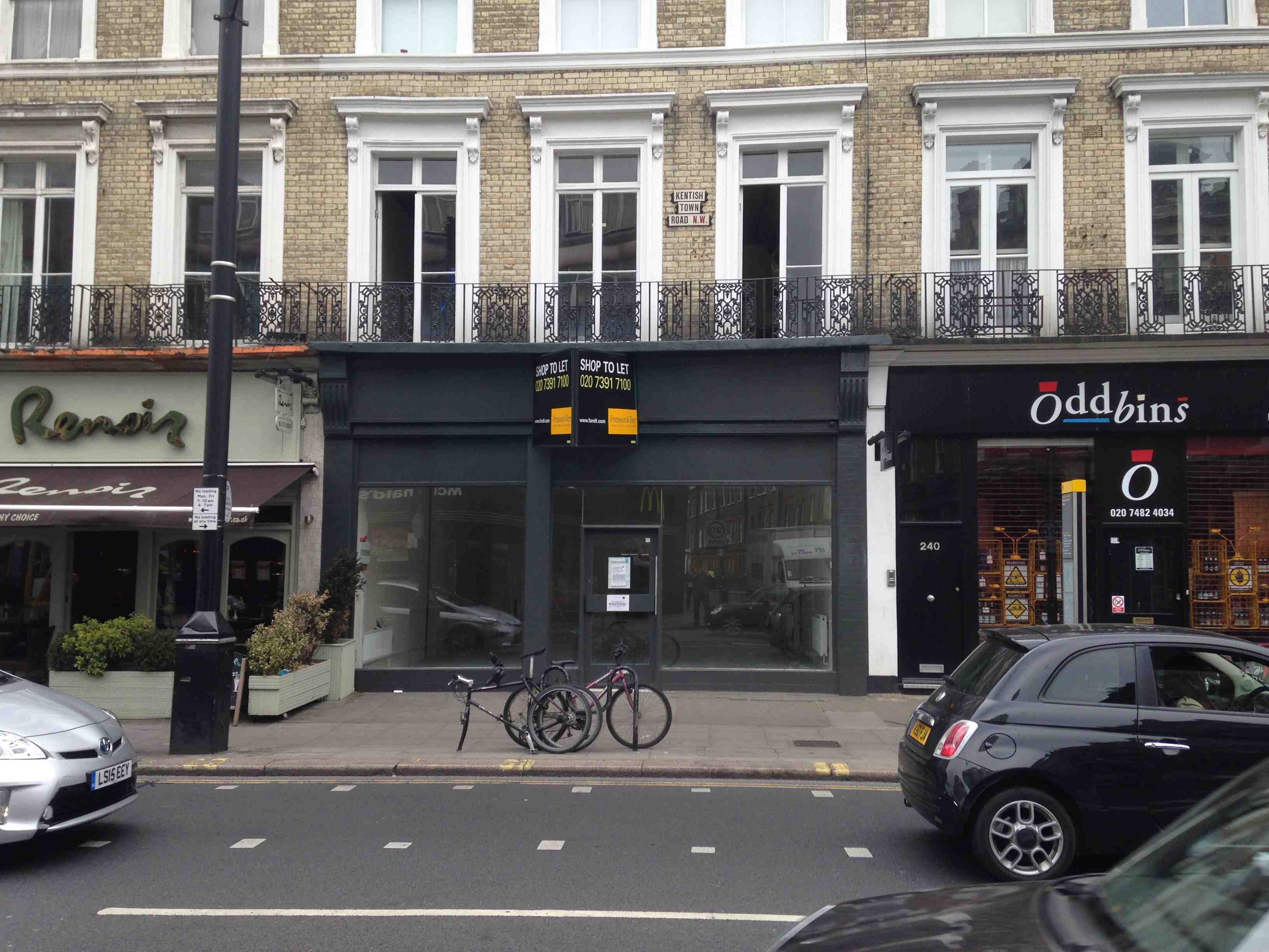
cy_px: 476
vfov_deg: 42.9
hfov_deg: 55.4
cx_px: 634
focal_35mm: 33
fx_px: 1210
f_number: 2.4
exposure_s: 1/401
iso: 50
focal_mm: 4.12
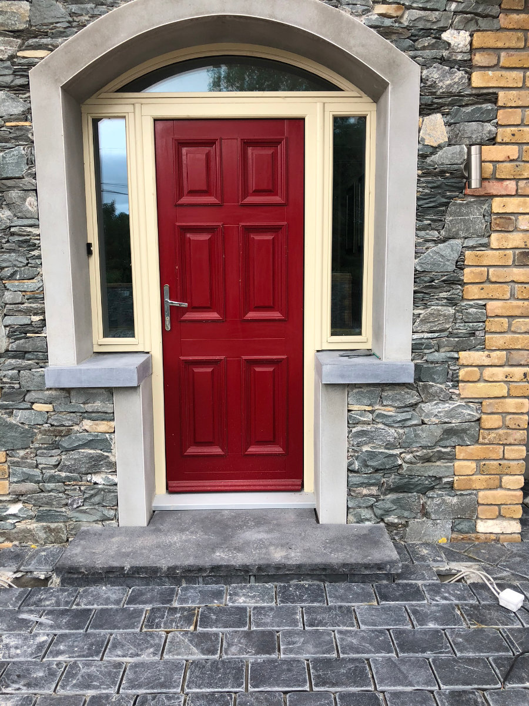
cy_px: 353
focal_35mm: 28
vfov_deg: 63.4
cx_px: 264
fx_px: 571
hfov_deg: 49.7
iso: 20
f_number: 1.8
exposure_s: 1/335
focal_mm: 3.99
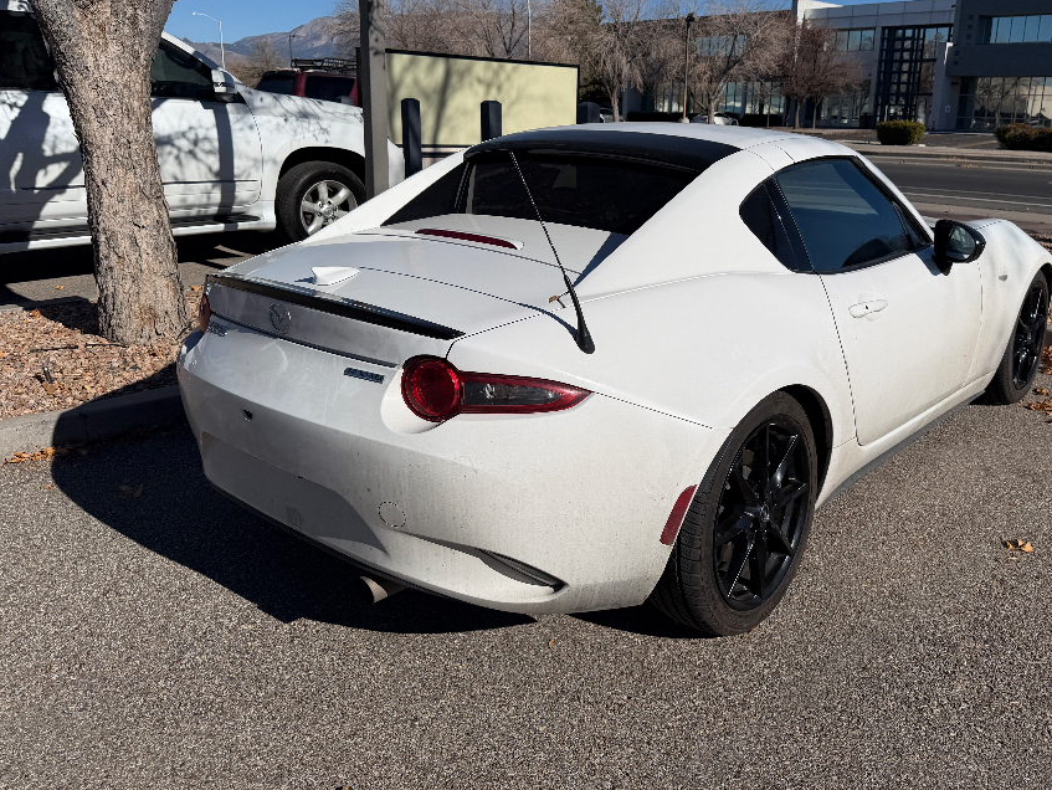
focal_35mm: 29
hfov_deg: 61.4
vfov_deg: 48.1
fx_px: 882
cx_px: 600
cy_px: 333
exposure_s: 1/14286
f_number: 1.78
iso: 80
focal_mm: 6.76
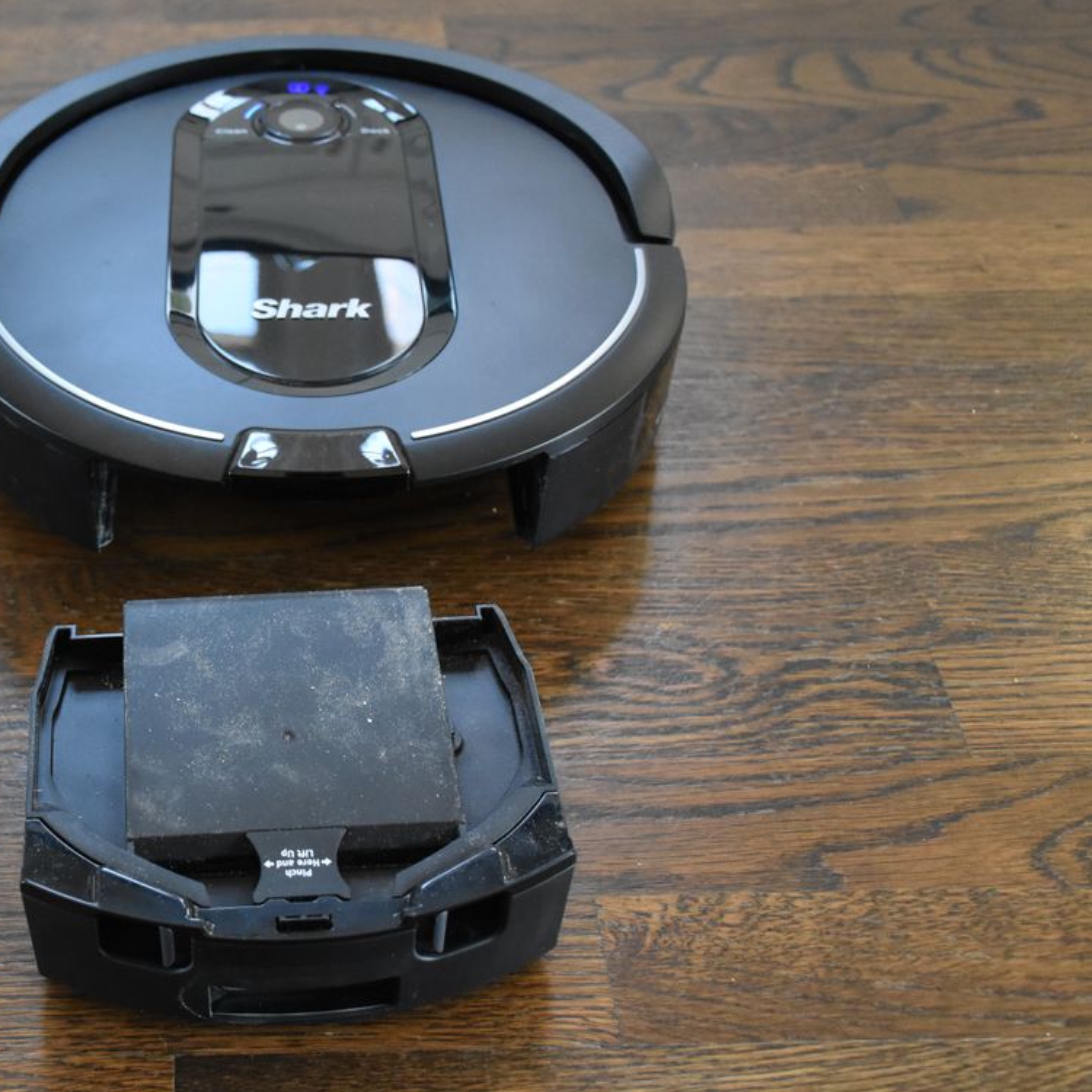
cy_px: 530
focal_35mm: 53
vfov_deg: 32.2
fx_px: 1892
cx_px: 224
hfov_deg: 31.4
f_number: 3.8
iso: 3200
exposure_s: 1/60
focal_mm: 26
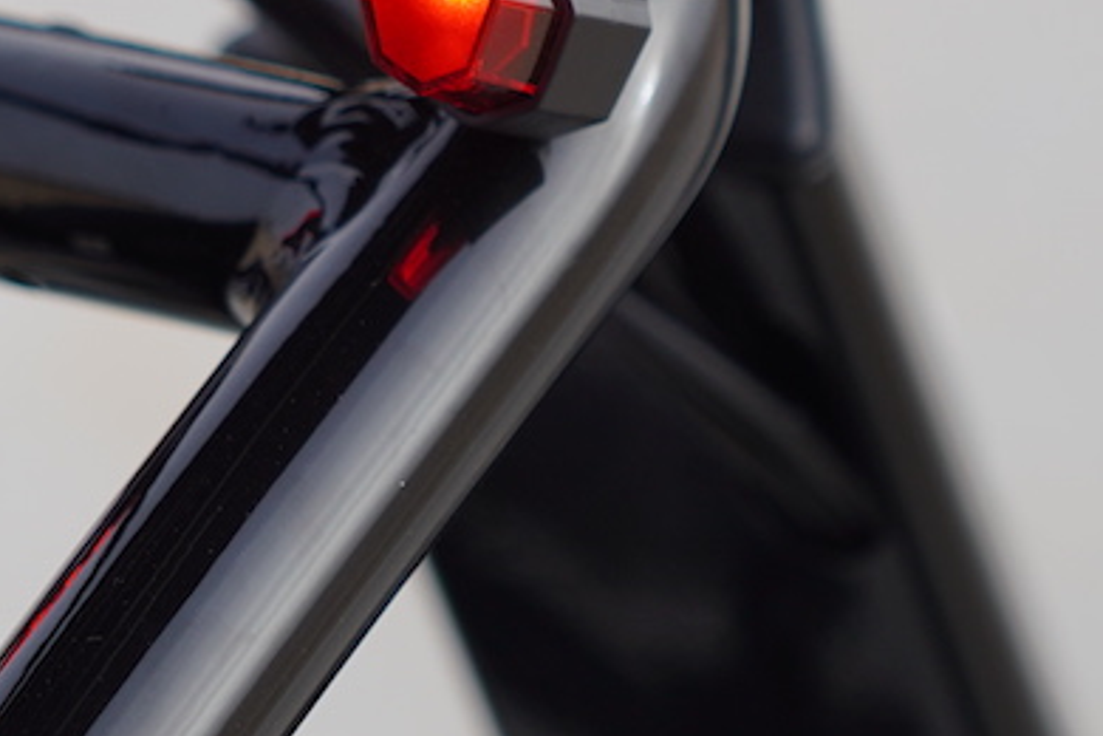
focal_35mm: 296
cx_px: -82
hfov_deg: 6.9
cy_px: 44
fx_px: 9062
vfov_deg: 4.6
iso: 100
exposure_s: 1/640
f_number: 2.8
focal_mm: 55
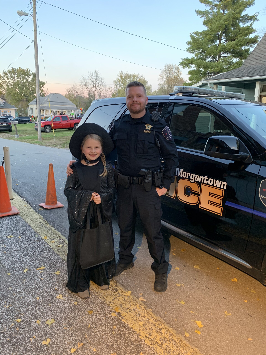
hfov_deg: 53.1
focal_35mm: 26
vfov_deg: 67.3
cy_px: 178
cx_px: 133
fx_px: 266
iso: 200
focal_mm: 4.25
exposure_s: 1/60
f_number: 1.8
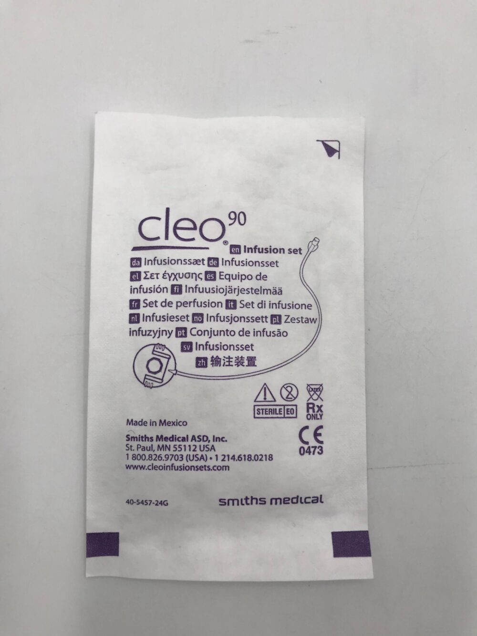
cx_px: 238
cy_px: 318
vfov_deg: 63.4
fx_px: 514
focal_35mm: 28
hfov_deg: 49.8
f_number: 1.8
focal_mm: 3.99
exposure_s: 1/243
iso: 20
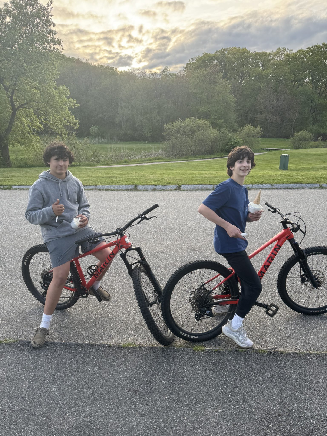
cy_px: 218
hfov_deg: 56.8
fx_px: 302
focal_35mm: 24
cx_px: 164
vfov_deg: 71.6
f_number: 1.78
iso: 80
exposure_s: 1/464
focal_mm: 6.76
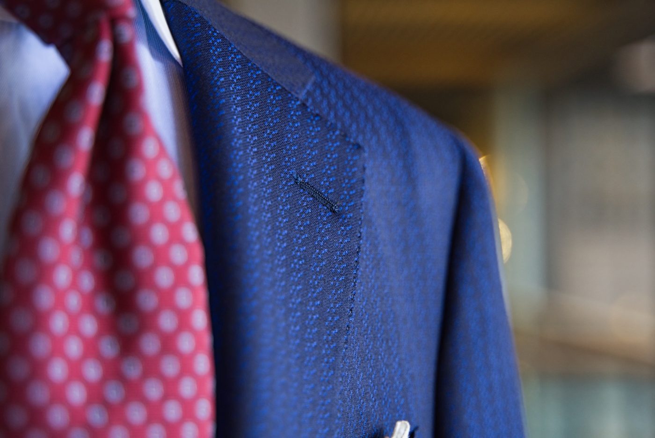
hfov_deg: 24.6
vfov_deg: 16.6
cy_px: 219
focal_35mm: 82
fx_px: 1502
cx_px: 328
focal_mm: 55
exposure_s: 1/20
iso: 500
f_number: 2.8
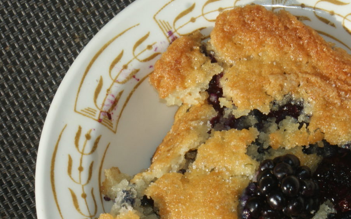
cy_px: 208
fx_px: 1875
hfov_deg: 10.7
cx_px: 268
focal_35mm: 196
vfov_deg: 6.7
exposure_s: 1/125
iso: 100
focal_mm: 60
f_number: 16
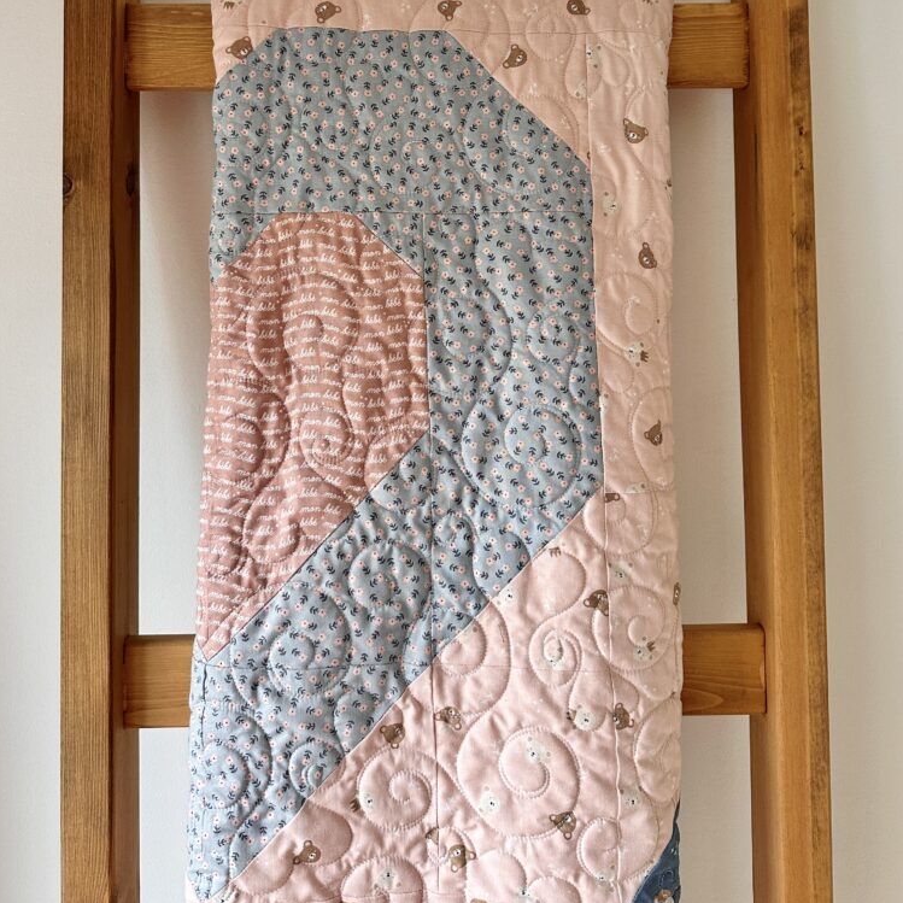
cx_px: 441
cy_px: 307
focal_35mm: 29
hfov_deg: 55.6
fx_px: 856
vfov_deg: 54.6
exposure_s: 1/73
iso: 250
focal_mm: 6.86
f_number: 1.78
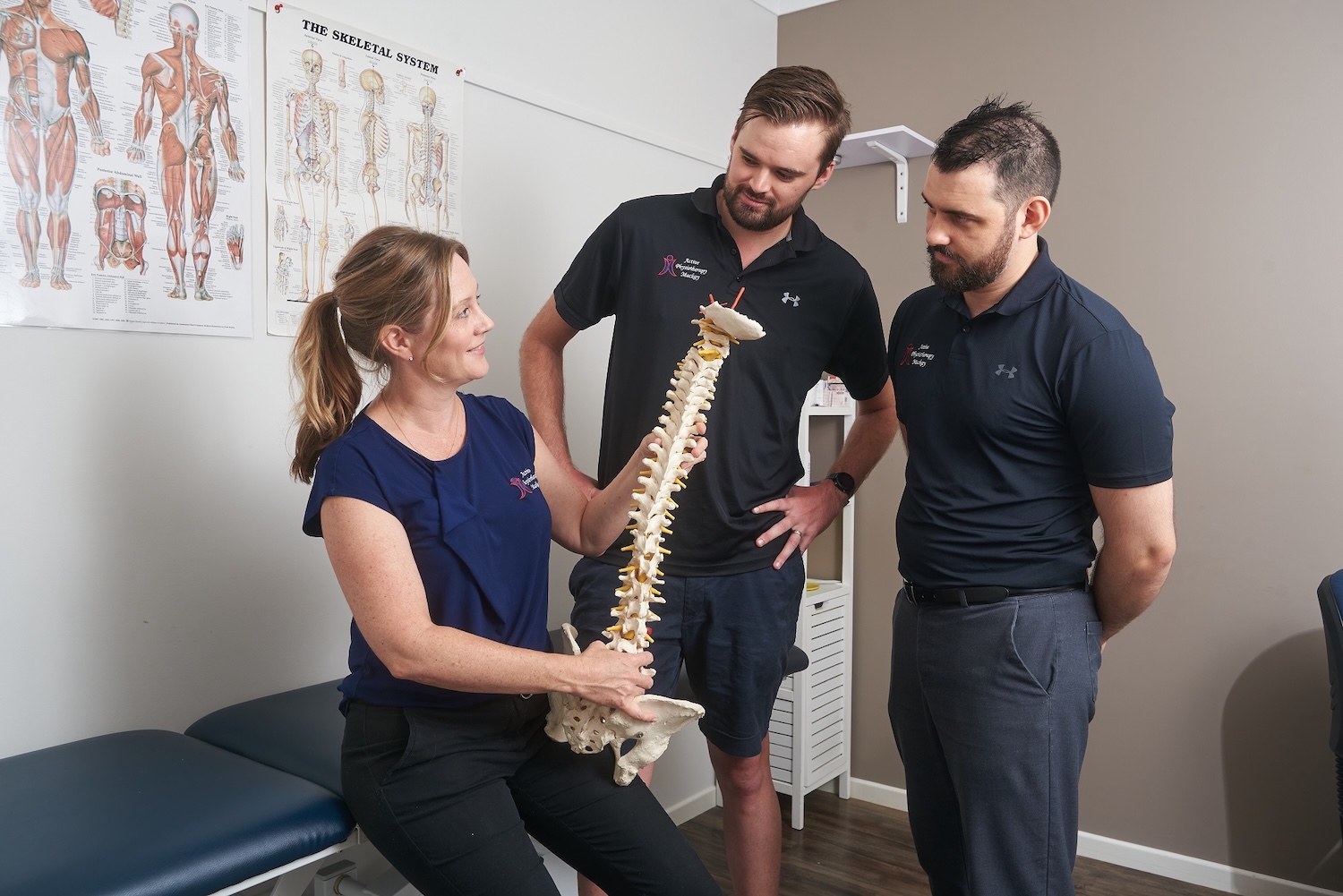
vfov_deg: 49.6
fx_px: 970
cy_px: 448
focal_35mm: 26
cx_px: 672
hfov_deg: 69.4
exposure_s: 1/100
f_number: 7.1
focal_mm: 26
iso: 250
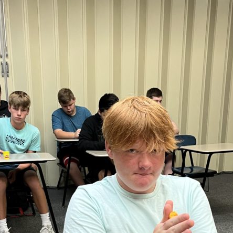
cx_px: 122
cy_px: 224
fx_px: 404
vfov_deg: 30.3
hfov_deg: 32.2
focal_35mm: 53
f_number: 1.6
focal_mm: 5.1
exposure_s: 1/60
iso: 100
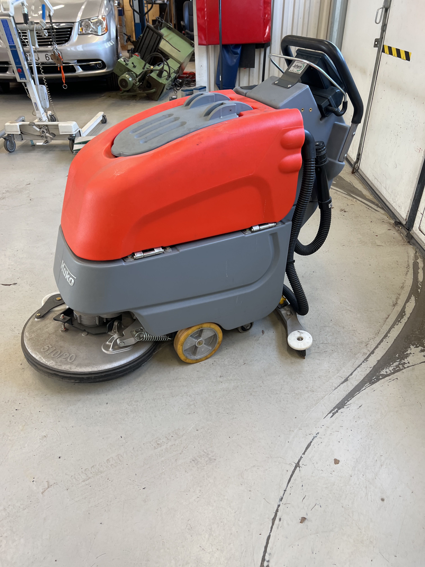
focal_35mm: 26
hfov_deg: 53.1
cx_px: 212
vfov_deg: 67.3
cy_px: 284
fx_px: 426
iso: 64
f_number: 1.5
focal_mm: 5.7
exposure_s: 1/100
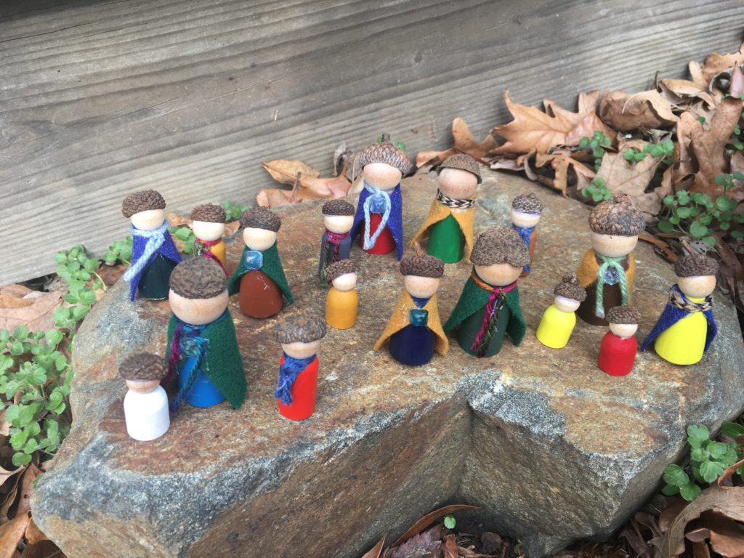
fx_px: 623
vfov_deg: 48.2
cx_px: 372
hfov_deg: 61.7
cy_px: 279
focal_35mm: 29
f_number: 2.2
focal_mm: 4.15
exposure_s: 1/120
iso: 32
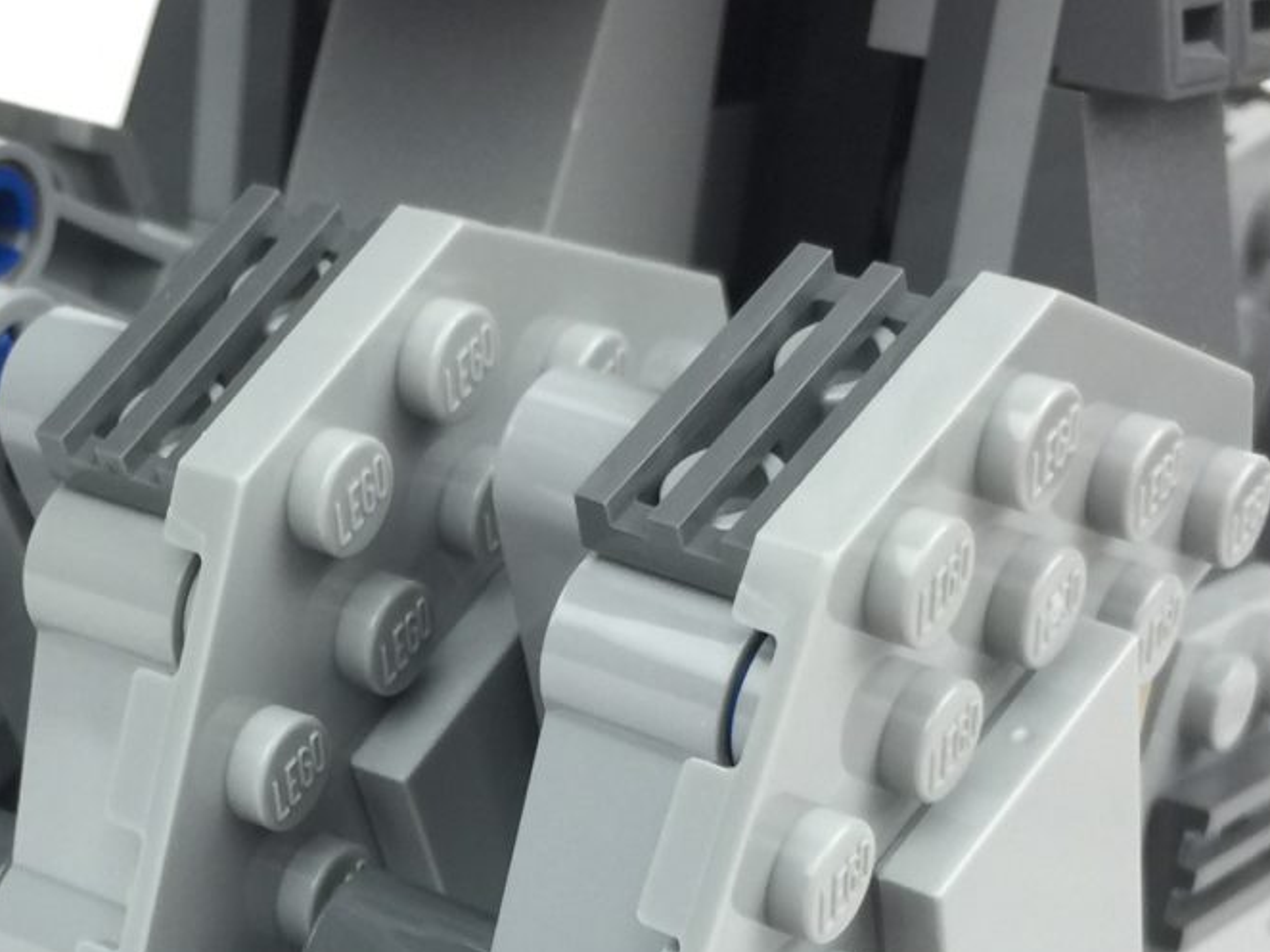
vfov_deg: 17.0
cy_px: 1071
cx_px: 318
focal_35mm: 84
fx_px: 3081
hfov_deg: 23.1
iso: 32
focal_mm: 4.15
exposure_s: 1/30
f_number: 2.2
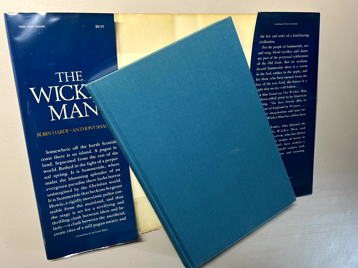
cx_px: 180
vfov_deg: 51.4
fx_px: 279
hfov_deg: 65.3
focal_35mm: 27
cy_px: 135
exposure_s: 1/60
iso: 200
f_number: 1.5
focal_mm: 5.7
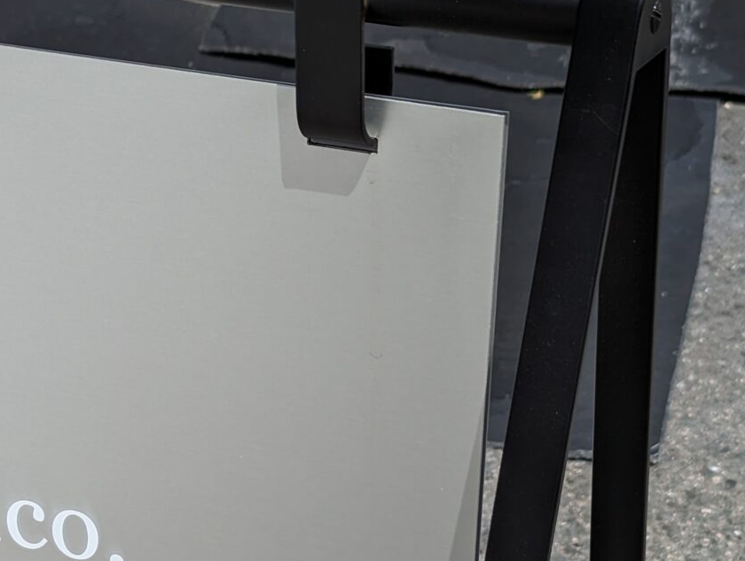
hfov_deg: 16.7
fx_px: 2522
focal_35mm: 117
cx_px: 158
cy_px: 522
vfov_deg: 12.6
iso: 49
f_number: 1.85
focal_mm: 6.81
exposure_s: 1/3165
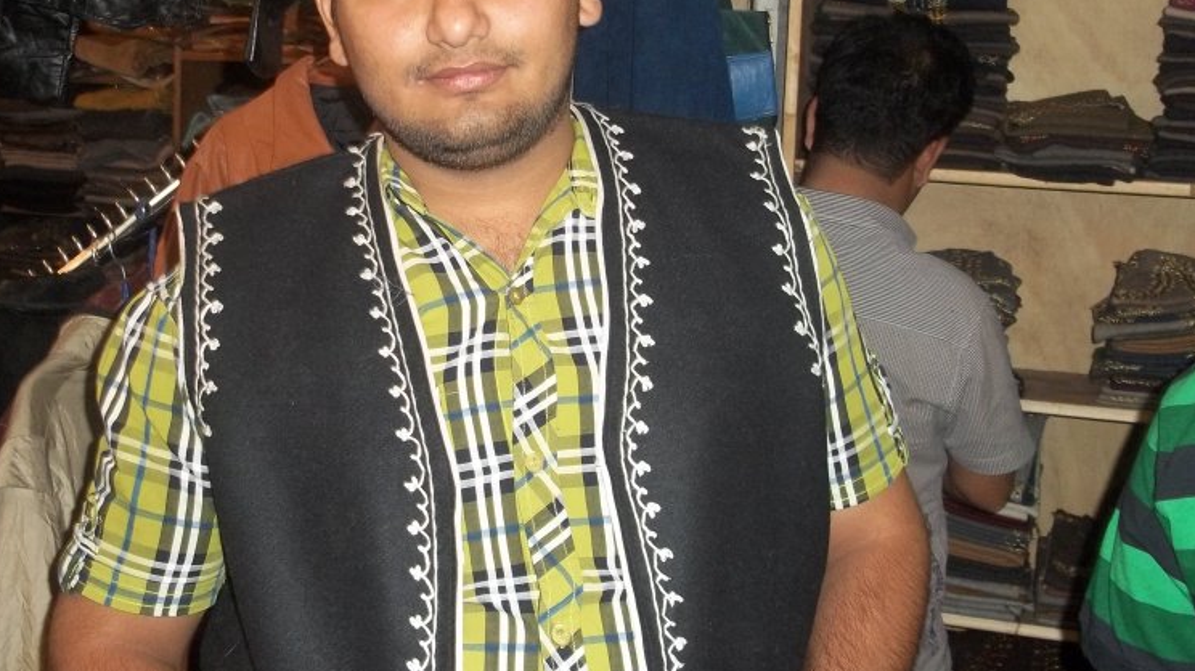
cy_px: 246
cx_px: 506
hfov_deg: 38.4
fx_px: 1711
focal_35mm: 54
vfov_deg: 22.1
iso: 160
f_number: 3.1
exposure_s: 1/30
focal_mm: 6.5
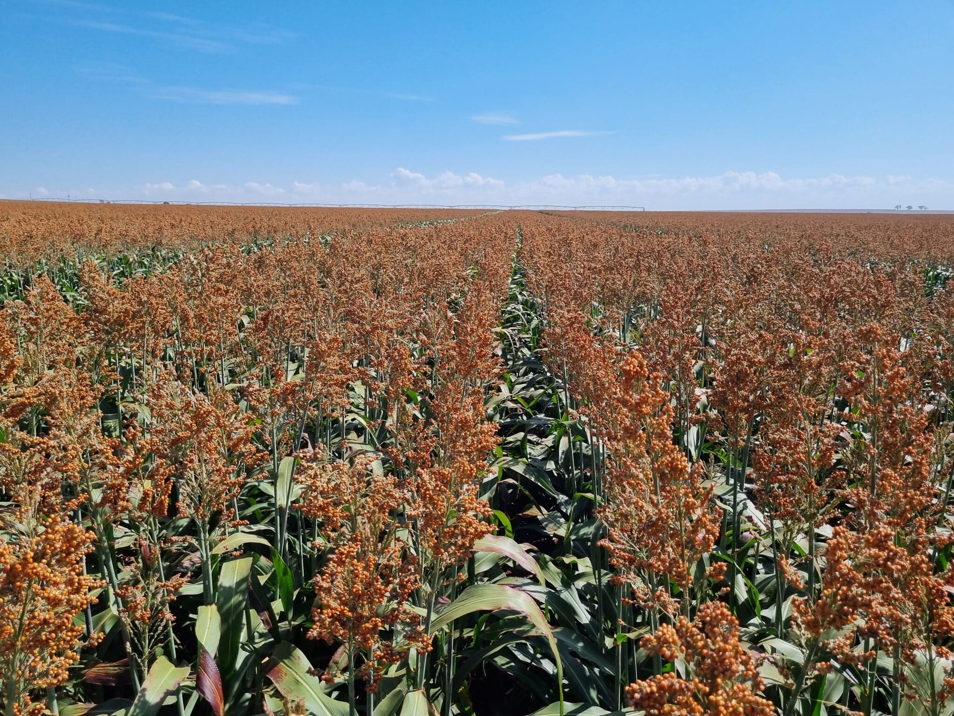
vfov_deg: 53.1
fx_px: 717
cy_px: 358
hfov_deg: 67.3
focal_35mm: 26
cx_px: 477
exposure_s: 1/2712
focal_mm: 5.4
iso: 50
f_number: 1.8
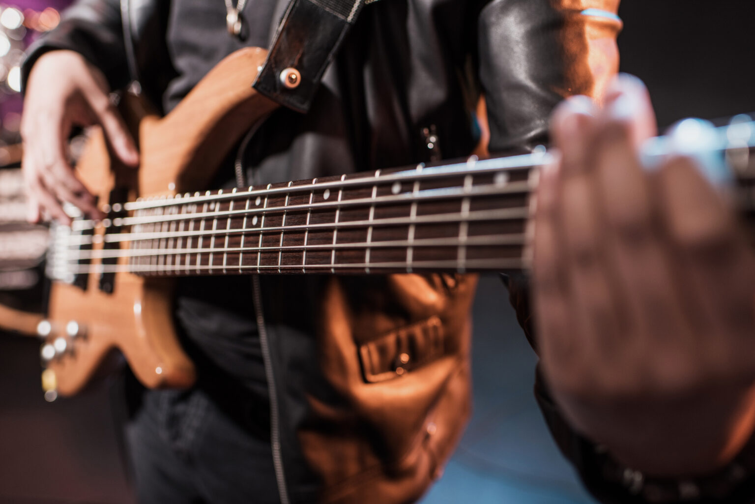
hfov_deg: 54.4
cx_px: 378
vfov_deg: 37.9
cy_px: 252
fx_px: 734
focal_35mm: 35
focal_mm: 35
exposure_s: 1/200
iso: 320
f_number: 2.5
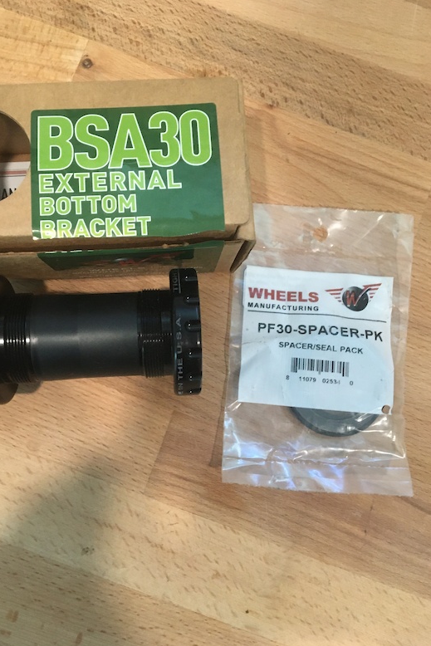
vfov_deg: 60.3
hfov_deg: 42.3
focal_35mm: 31
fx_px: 556
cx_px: 193
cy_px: 325
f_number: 2.2
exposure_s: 1/30
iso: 200
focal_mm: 4.15
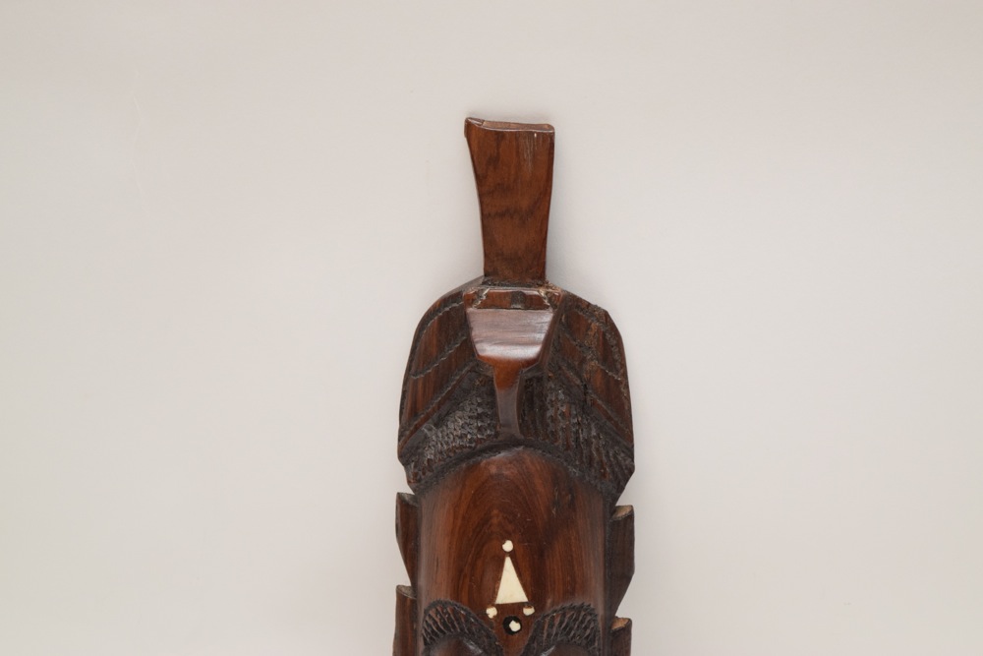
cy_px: 328
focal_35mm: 82
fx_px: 2253
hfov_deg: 24.6
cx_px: 492
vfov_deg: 16.6
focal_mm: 55
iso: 1000
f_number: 5.6
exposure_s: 1/60
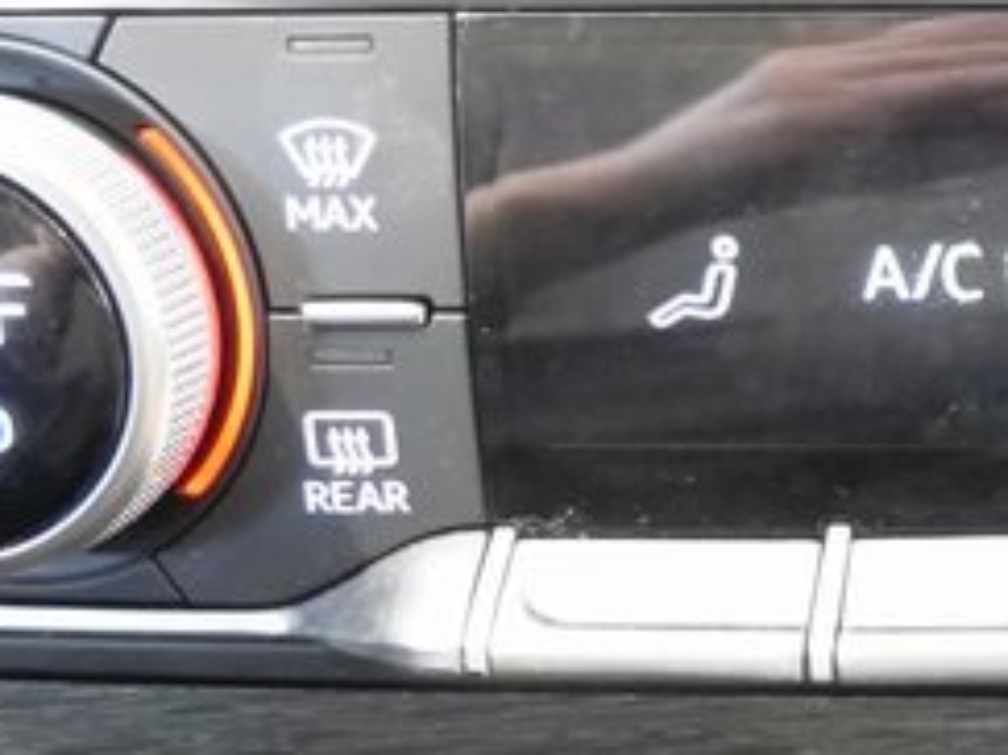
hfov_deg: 17.9
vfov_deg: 14.6
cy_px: 378
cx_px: 1398
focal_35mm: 101
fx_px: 2940
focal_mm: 12
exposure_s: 1/8
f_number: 3.5
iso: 3200
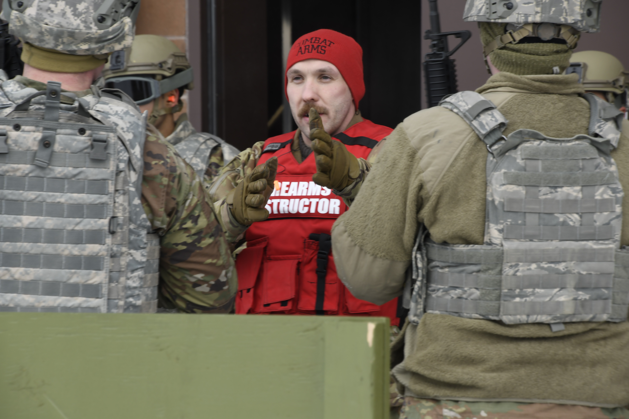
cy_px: 210
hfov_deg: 9.5
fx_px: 3789
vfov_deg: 6.3
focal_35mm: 217
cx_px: 314
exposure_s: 1/125
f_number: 13
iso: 200
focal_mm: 145
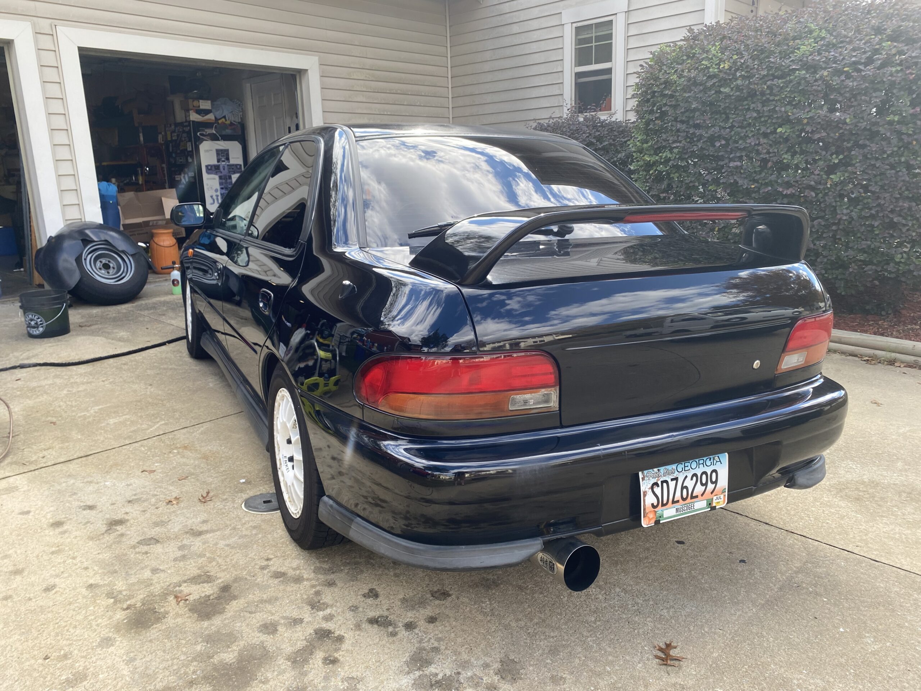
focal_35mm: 26
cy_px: 346
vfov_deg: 53.1
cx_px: 460
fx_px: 692
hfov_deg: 67.3
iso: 32
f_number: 1.8
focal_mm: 4.25
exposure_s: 1/423
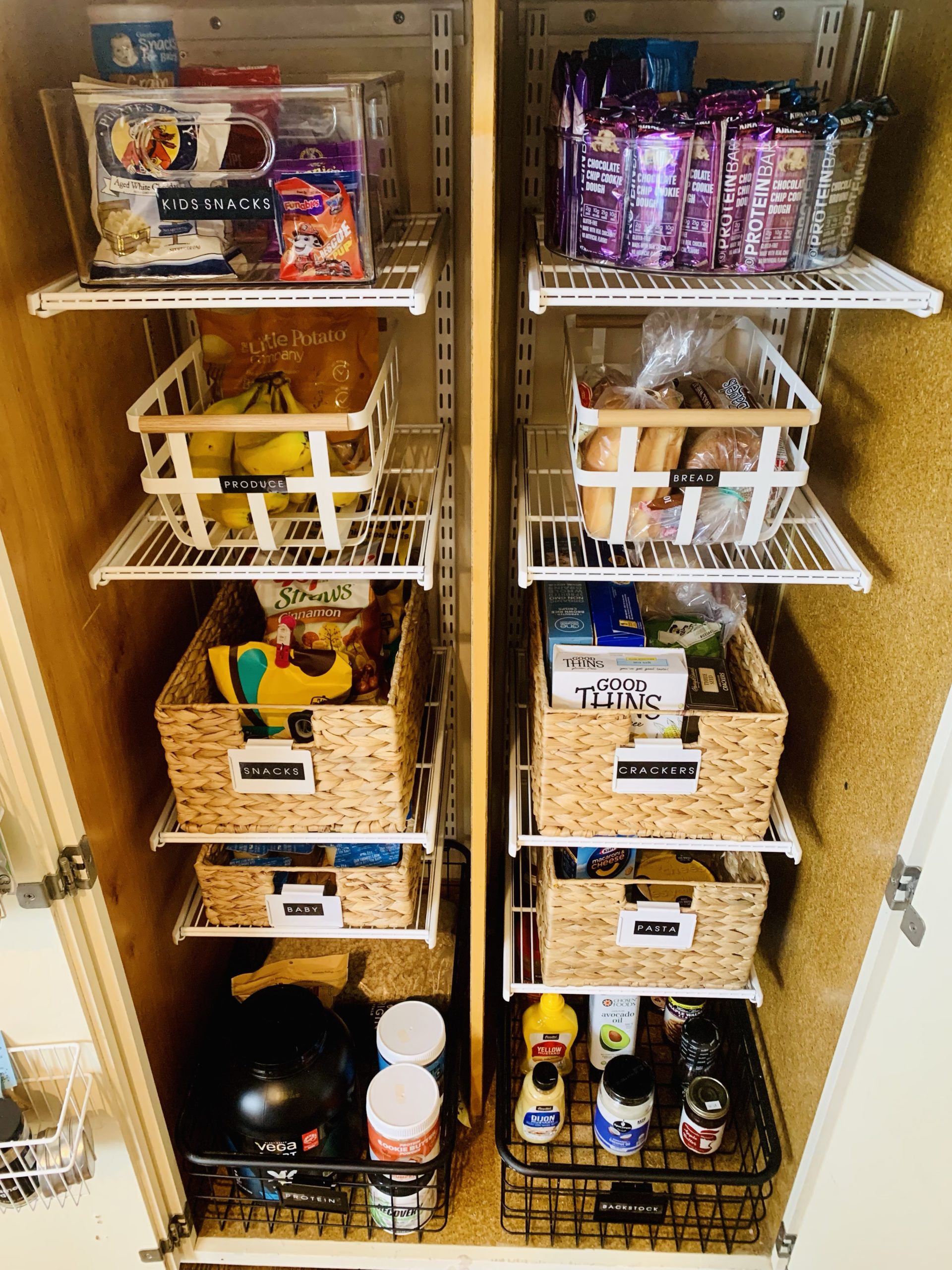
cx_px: 476
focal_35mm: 26
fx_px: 953
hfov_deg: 53.1
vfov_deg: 67.3
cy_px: 635
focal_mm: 4.25
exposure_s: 1/40
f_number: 1.8
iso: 400
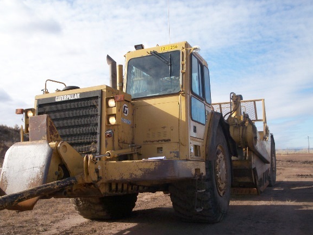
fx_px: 362
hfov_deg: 46.8
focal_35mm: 40
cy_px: 128
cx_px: 160
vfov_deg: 35.9
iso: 100
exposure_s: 1/505
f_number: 4.5
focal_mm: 5.9
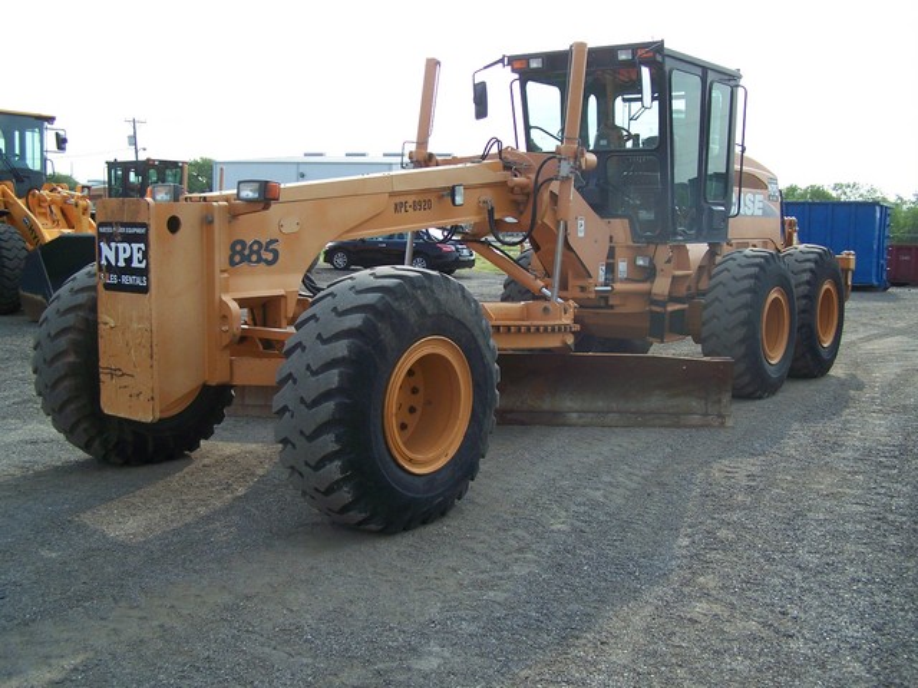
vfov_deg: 37.7
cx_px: 459
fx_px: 1008
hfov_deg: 49.0
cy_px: 344
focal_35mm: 38
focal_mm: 6.3
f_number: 2.8
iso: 80
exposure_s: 1/800
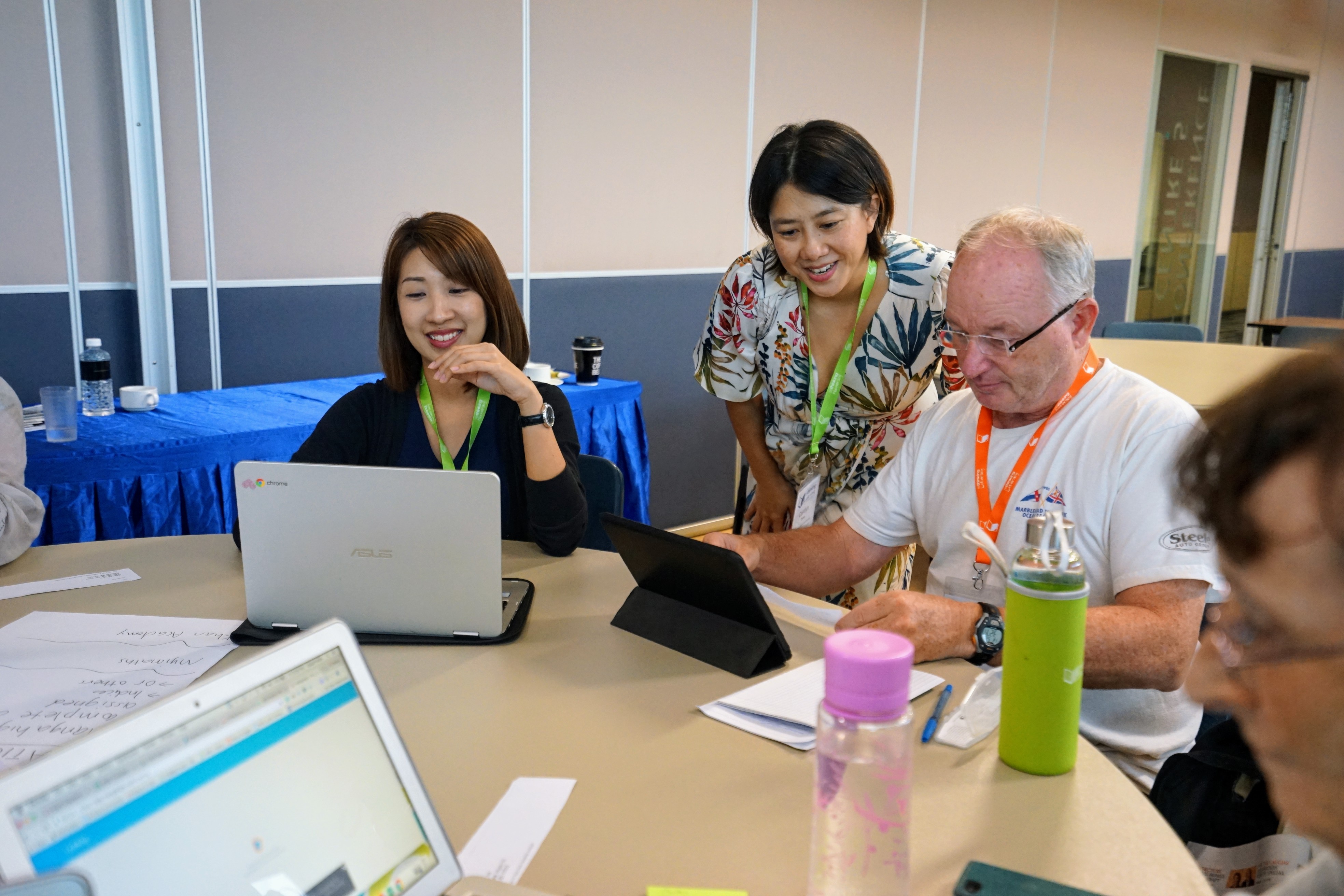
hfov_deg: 54.4
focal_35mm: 35
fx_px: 1307
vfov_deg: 37.9
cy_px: 448
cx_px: 672
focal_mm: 35
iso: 2500
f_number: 4
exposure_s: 1/160
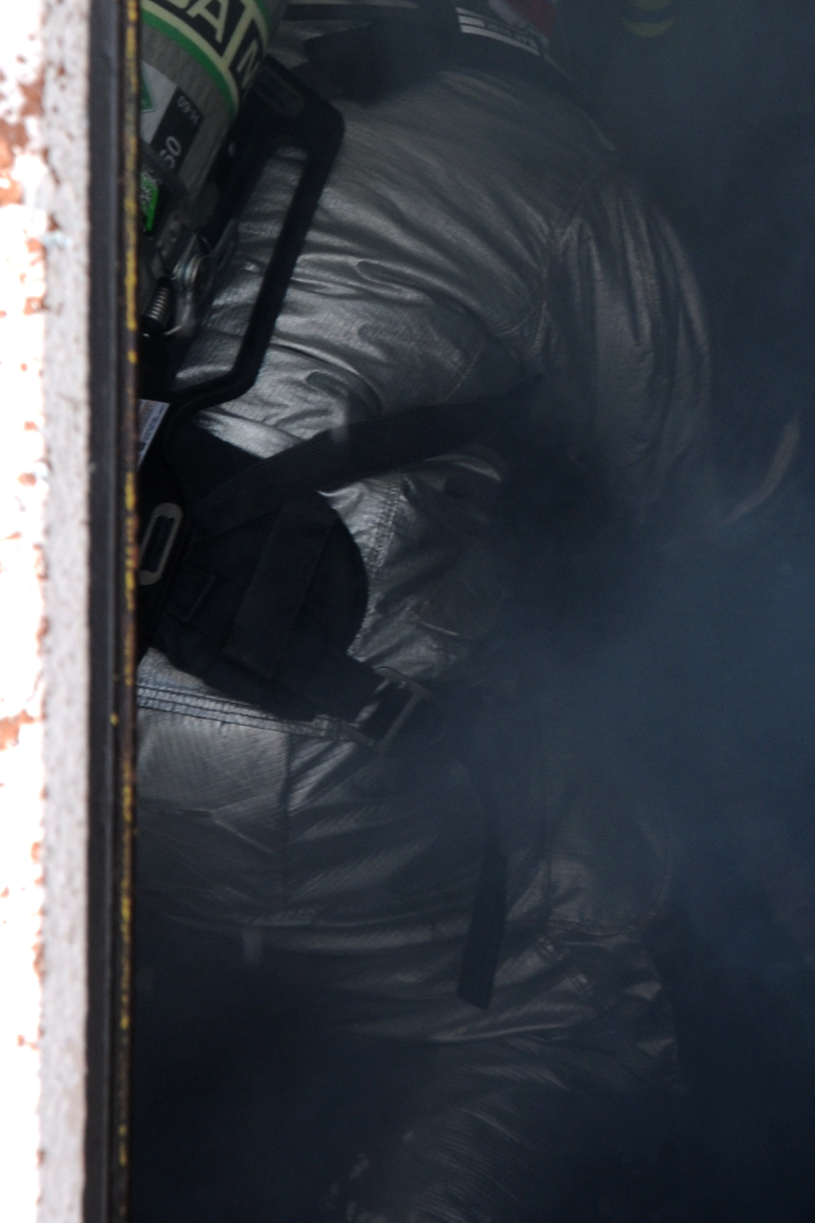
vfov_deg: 16.7
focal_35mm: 123
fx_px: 4177
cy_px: 630
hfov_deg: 11.1
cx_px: 523
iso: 400
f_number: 9
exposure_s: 1/400
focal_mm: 75
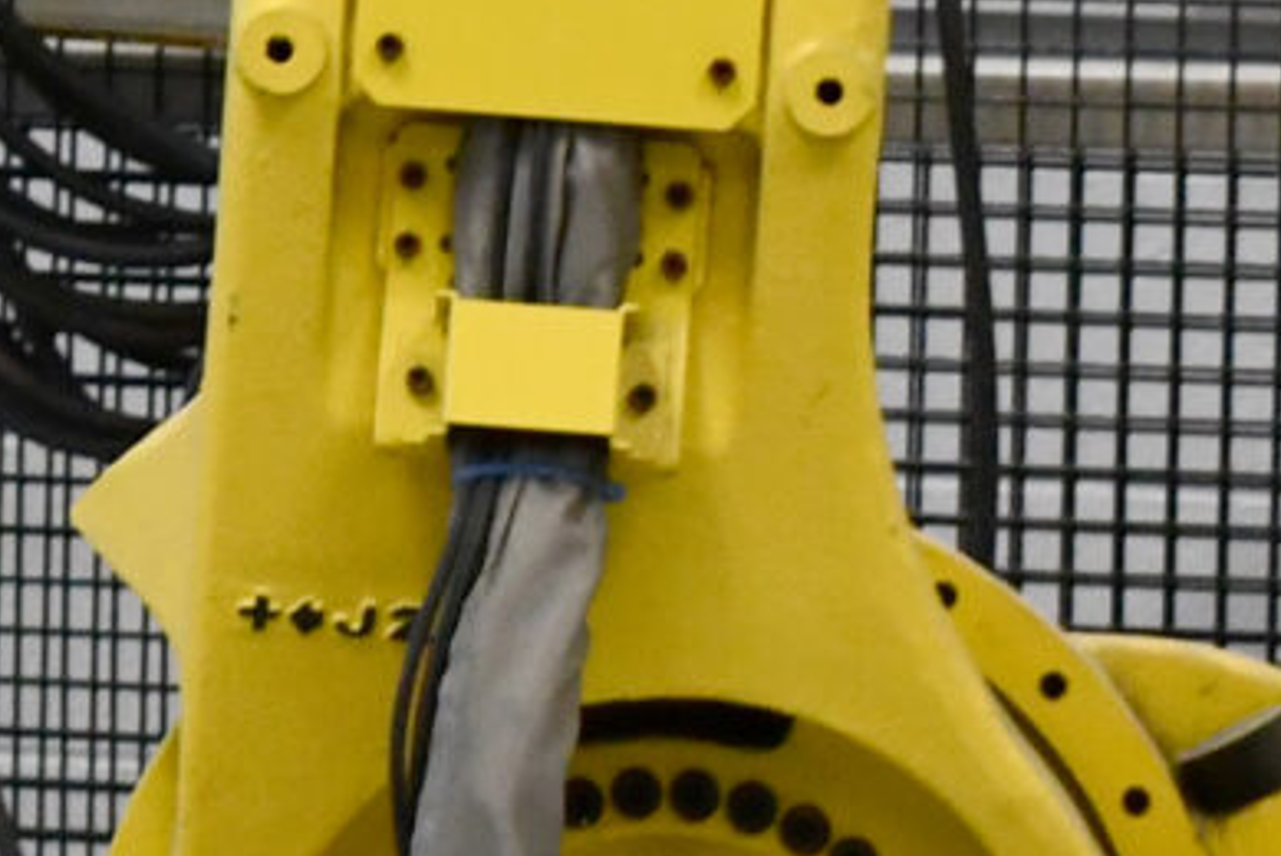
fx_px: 12641
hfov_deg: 5.8
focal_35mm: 355
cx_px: 138
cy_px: -281
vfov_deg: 3.9
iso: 1800
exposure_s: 1/125
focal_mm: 36
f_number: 4.8
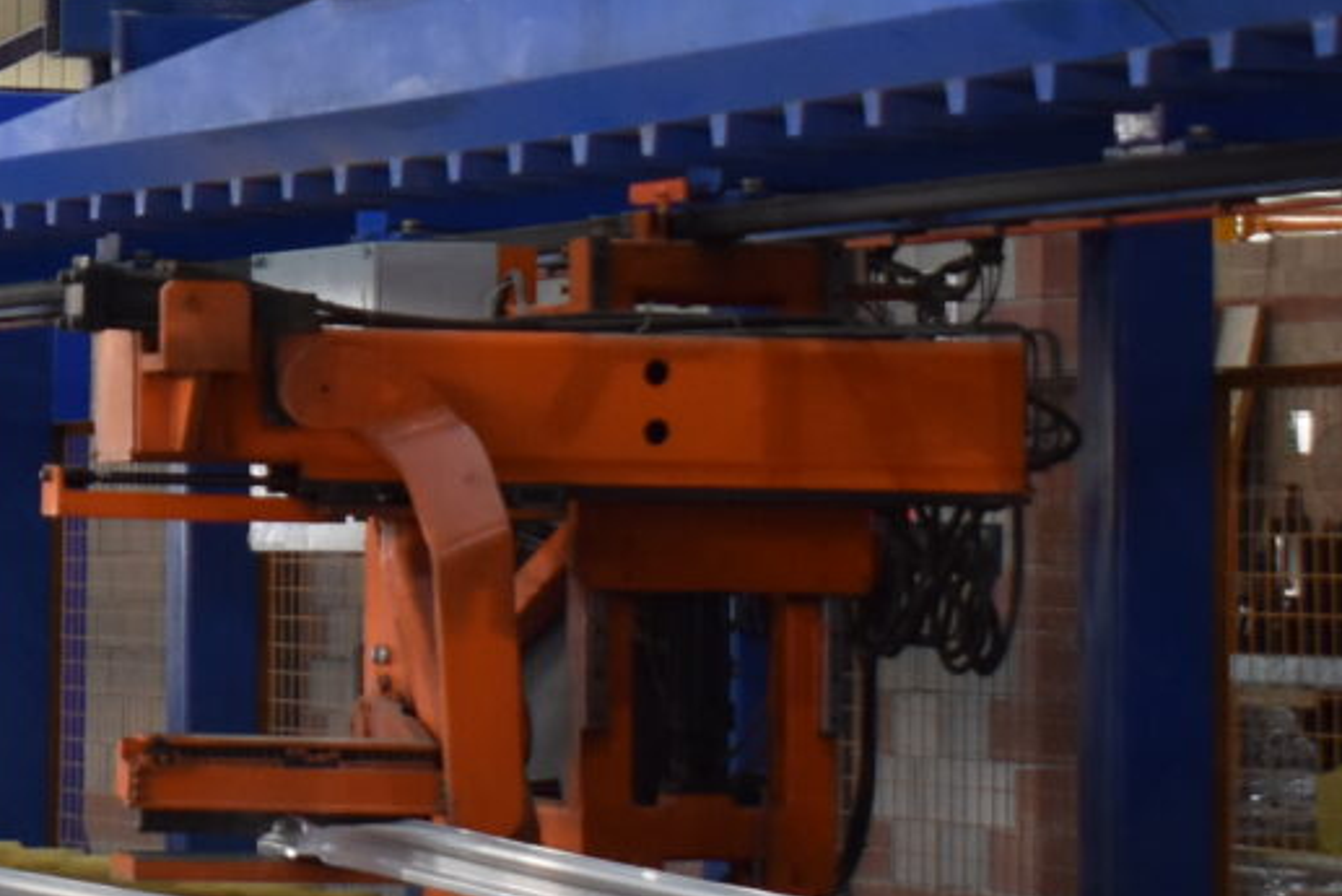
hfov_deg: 9.5
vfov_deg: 6.6
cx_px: -854
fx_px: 7755
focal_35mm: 208
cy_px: -25
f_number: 4.5
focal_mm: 35
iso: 450
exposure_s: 1/60
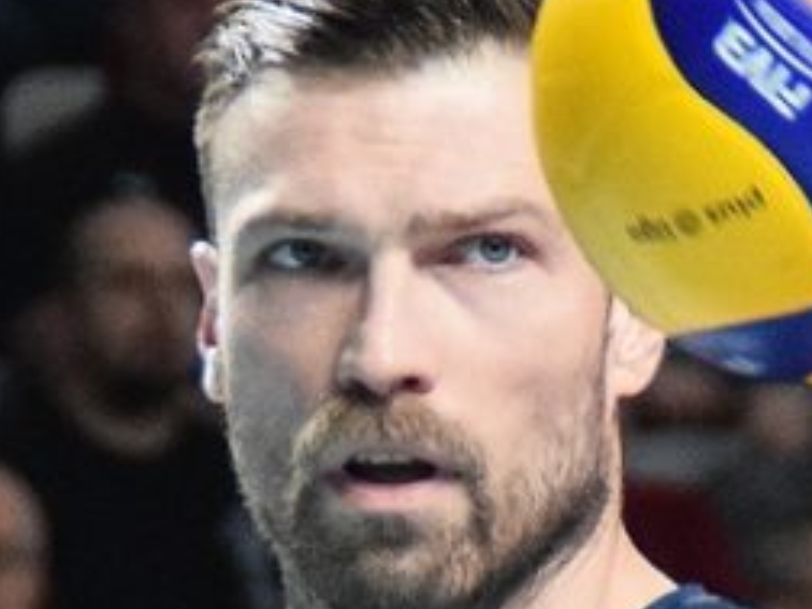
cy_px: 828
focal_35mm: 1321
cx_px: 393
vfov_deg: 1.1
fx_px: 30987
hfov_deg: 1.5
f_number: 6.3
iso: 3200
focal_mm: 150
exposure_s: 1/500
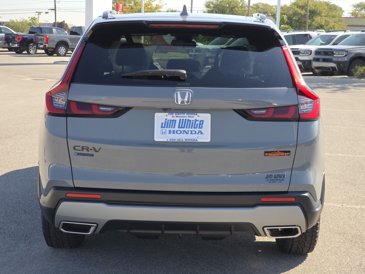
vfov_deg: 21.3
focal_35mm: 69
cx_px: 182
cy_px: 137
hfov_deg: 28.2
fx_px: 728
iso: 50
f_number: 2.4
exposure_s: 1/927
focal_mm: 7.9
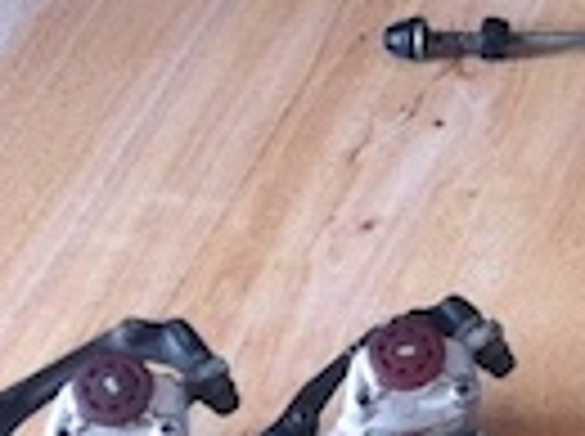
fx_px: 3644
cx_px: 1310
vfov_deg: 6.7
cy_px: -364
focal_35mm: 216
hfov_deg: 8.5
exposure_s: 1/17
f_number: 2.8
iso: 80
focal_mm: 3.85
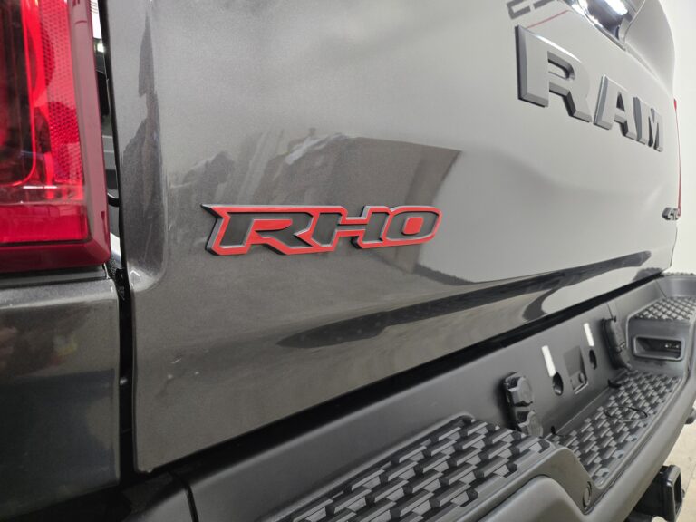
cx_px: 348
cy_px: 261
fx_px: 462
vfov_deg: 58.9
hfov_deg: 73.9
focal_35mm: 23
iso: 800
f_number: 1.8
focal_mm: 5.4
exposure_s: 1/60
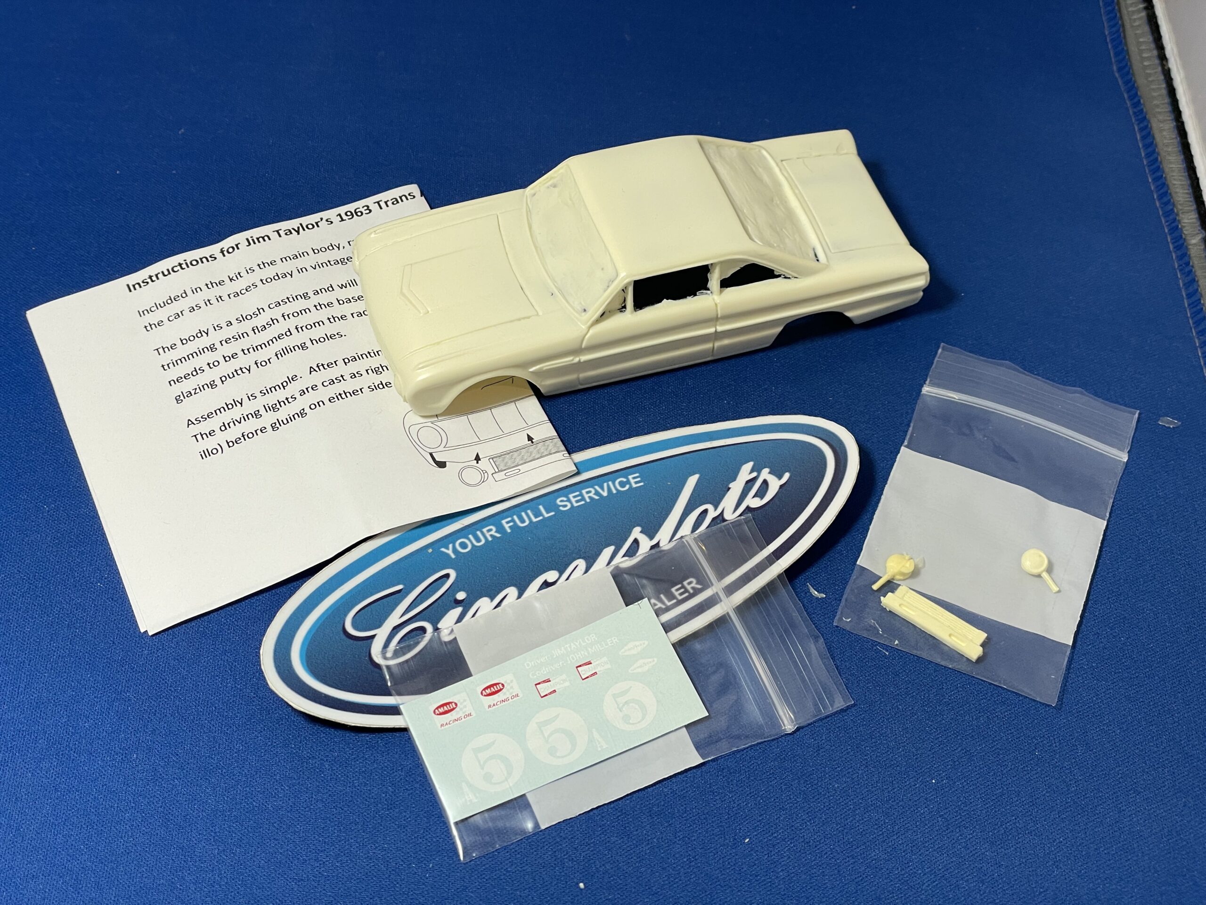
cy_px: 452
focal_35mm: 52
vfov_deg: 28.0
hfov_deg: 36.8
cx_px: 603
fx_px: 1812
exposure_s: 1/120
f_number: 2
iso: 64
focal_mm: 6
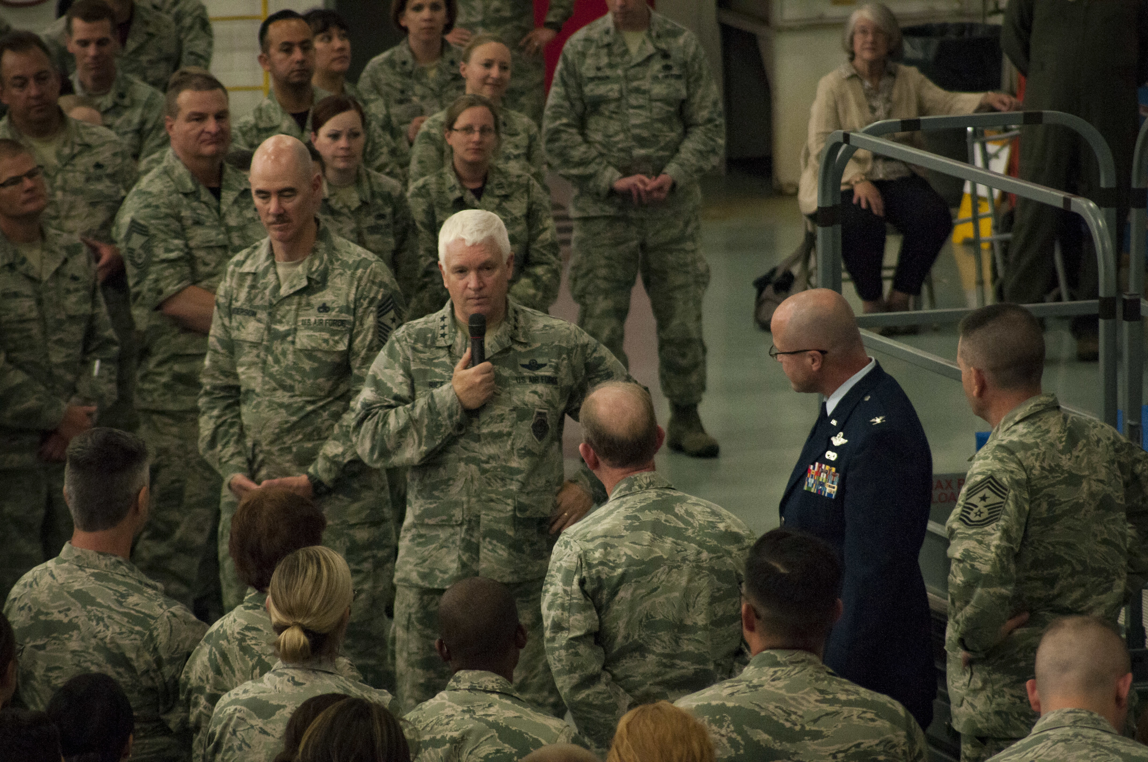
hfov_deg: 7.4
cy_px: 381
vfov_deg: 4.9
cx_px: 574
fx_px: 8838
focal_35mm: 278
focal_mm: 185
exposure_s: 1/100
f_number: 5.6
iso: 1000
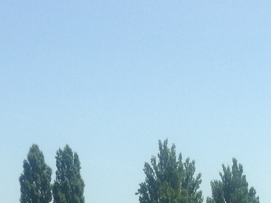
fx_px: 1002
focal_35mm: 128
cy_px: 336
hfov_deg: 15.3
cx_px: 51
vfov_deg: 11.0
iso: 50
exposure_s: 1/2008
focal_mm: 4.12
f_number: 2.4
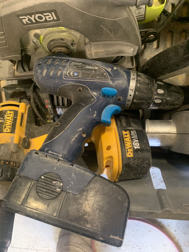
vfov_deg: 67.3
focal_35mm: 26
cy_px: 126
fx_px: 189
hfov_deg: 53.1
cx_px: 94
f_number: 1.8
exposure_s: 1/25
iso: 500
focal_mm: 4.25
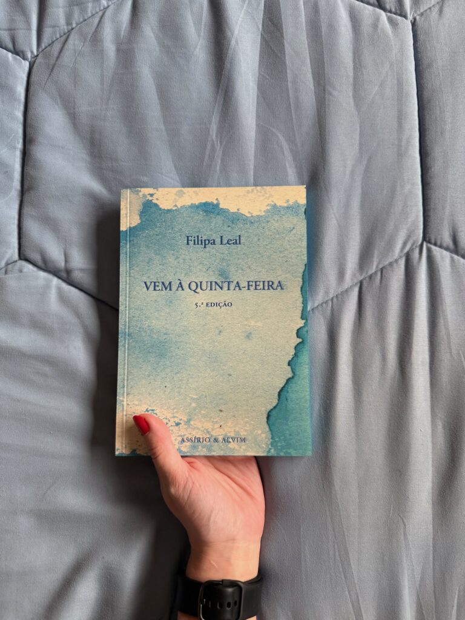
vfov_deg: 71.6
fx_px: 430
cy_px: 310
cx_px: 232
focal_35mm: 24
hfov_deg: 56.8
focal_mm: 6.76
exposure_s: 1/60
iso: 250
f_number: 1.78
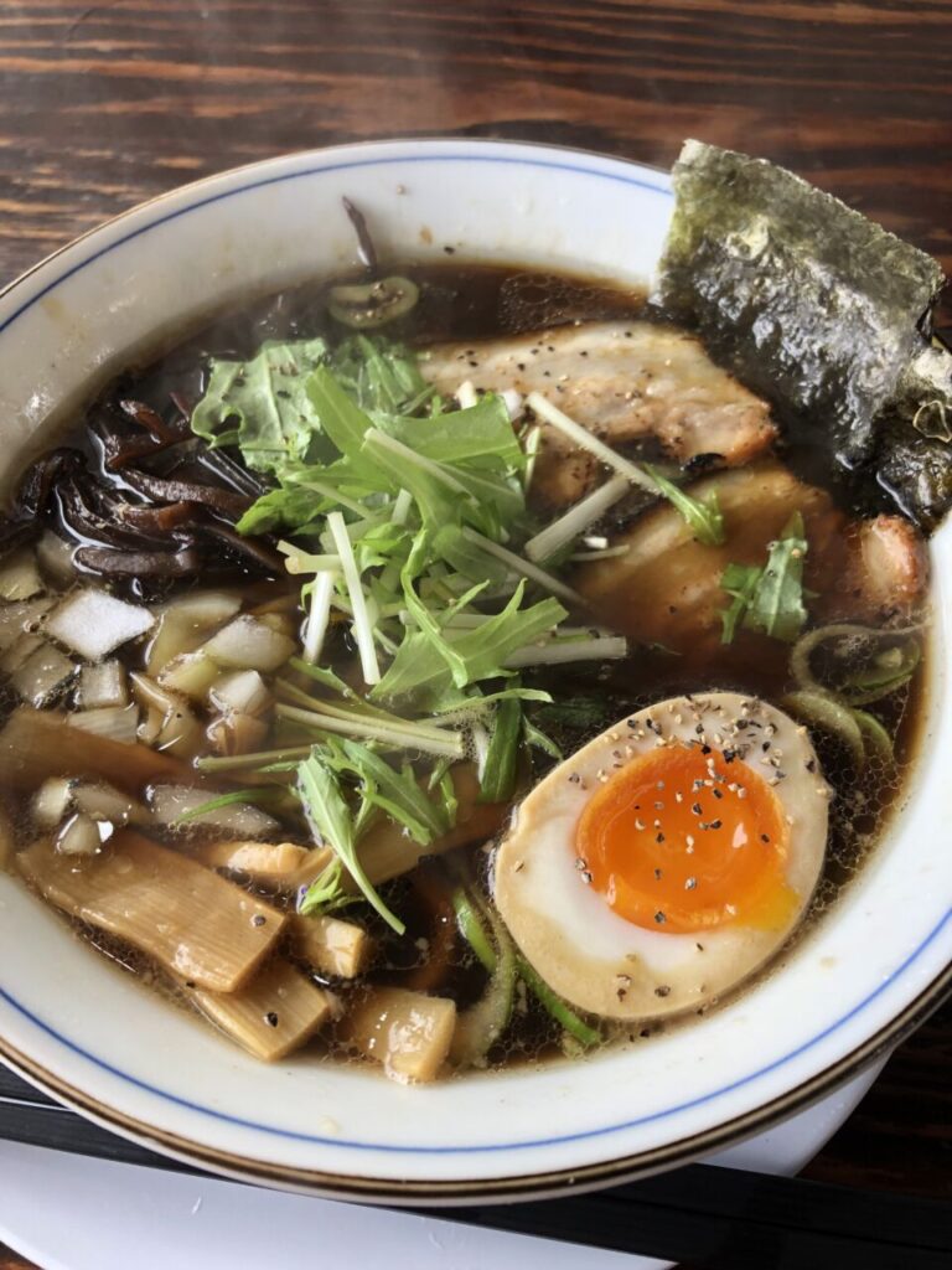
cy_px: 635
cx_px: 476
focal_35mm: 28
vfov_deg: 63.4
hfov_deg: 49.7
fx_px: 1027
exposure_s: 1/120
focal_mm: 3.99
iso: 40
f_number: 1.8
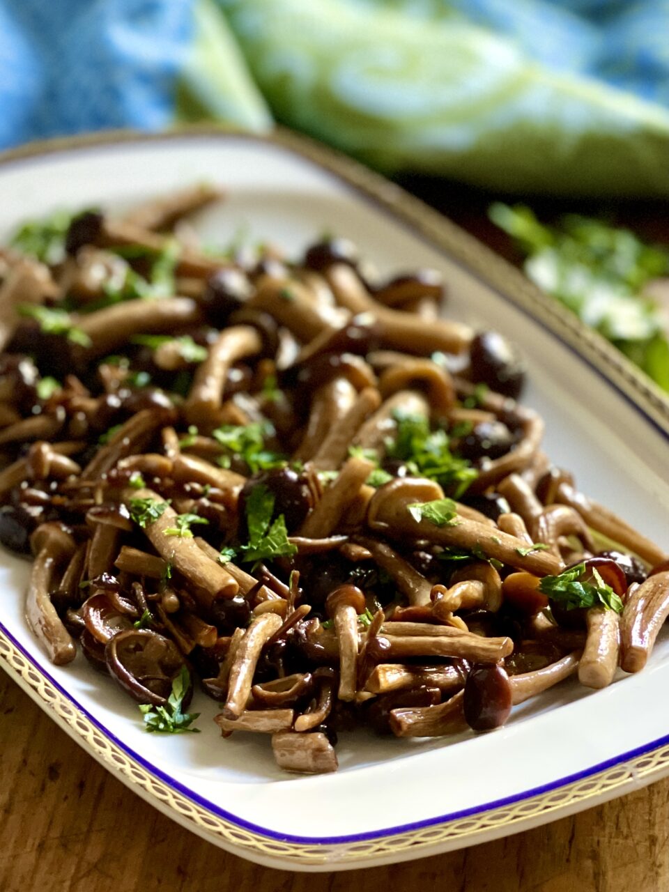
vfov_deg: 30.3
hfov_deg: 22.9
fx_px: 1649
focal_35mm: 64
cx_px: 334
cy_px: 446
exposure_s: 1/29
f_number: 2.2
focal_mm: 7.5
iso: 400
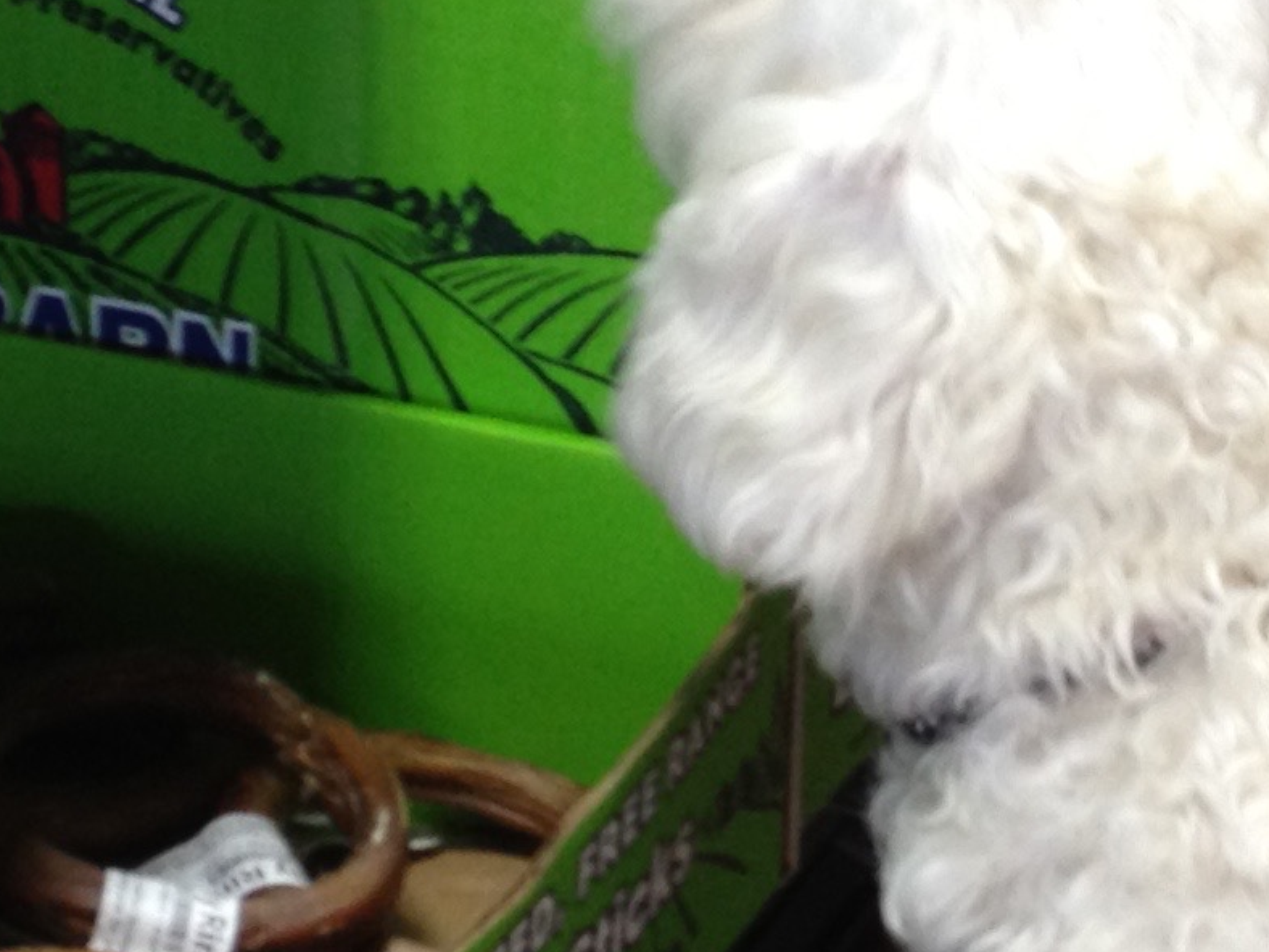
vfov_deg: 10.2
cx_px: 1019
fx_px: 5316
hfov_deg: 13.5
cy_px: 251
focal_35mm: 145
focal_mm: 4.28
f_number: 2.4
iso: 100
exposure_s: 1/20
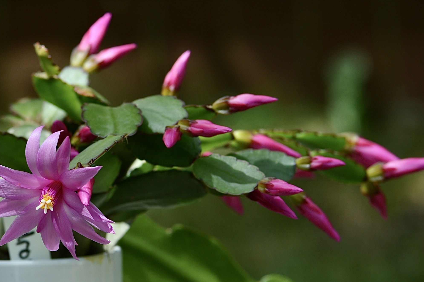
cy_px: 155
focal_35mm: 220
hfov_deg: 9.4
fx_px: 2585
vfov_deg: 6.2
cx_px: 157
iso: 100
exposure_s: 1/200
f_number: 10
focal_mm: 105
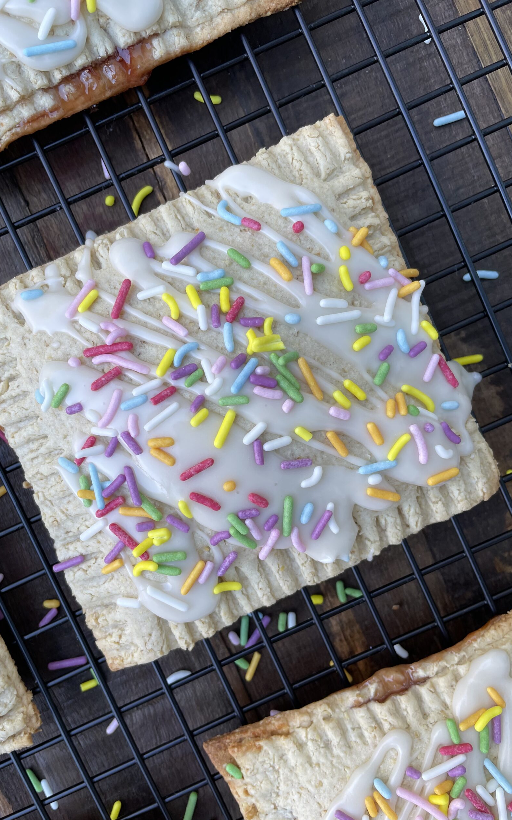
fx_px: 625
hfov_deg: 44.4
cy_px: 413
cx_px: 216
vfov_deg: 66.5
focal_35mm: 28
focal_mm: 4.2
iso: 32
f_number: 1.6
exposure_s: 1/123
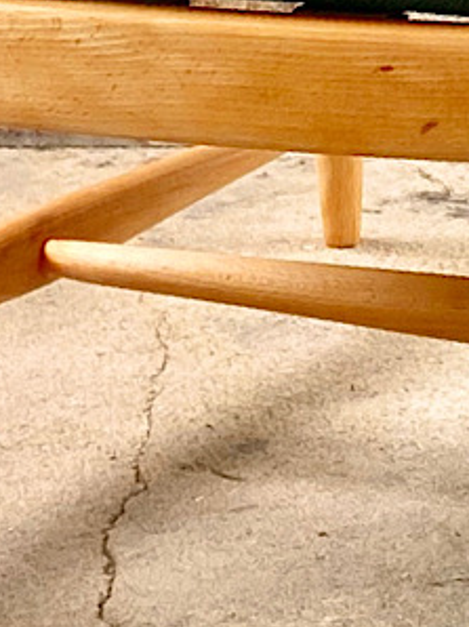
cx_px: 382
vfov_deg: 14.4
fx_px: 2370
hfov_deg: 11.3
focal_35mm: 131
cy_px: -200
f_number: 1.8
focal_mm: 4.25
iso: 50
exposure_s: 1/122
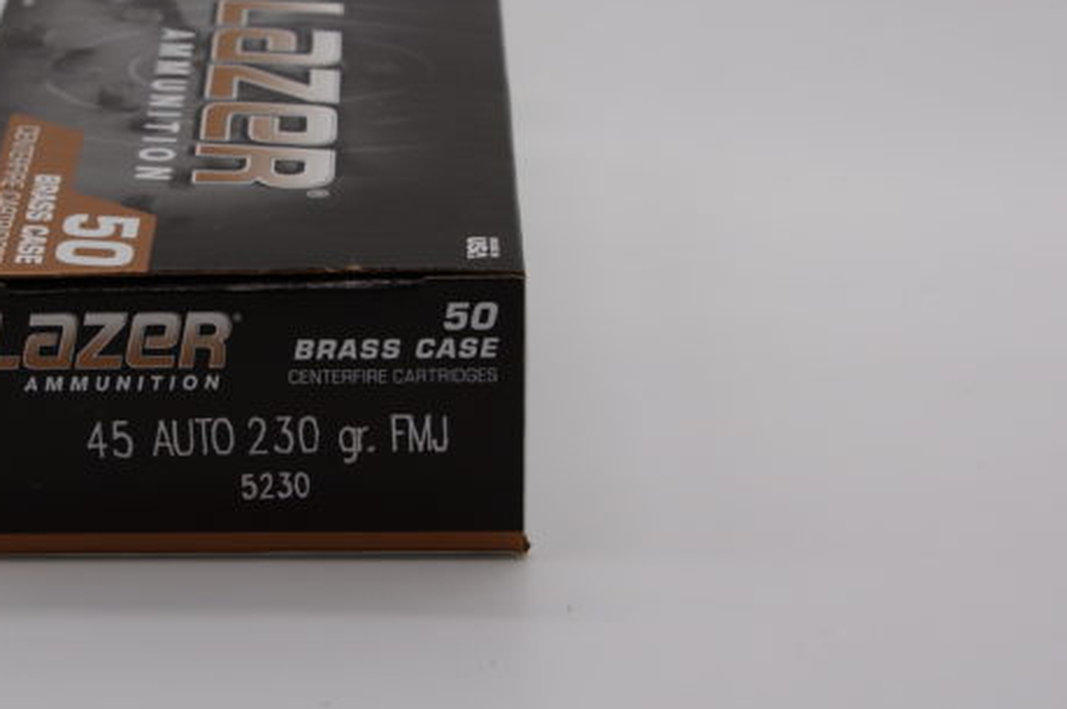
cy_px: 279
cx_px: 158
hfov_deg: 17.3
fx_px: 3467
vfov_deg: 11.7
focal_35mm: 117
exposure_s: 1/100
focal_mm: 35
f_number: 10
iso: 100
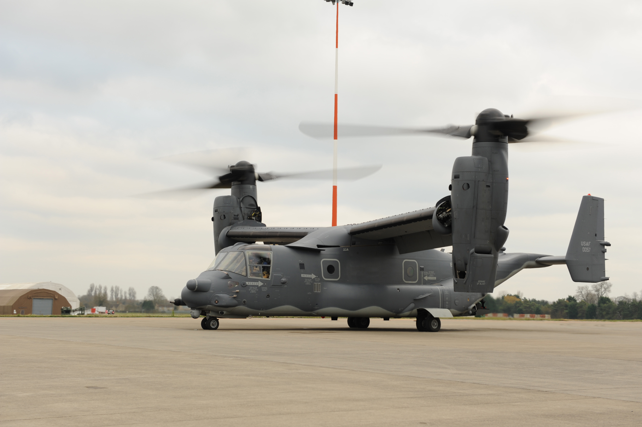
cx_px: 321
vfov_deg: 23.4
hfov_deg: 34.5
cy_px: 214
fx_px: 1034
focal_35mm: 58
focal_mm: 58
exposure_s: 1/60
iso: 250
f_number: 7.1
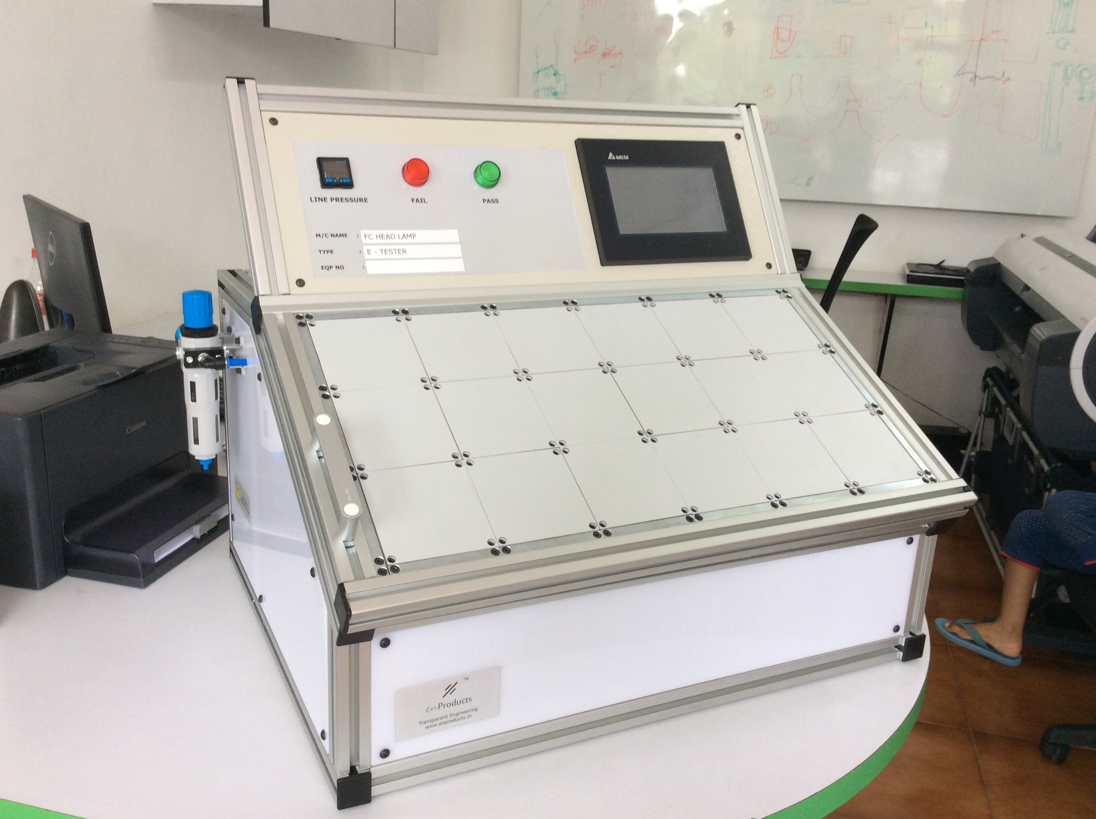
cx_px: 548
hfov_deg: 56.9
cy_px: 410
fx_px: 1012
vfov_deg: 44.1
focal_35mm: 32
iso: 40
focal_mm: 3.3
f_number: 2.4
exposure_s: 1/33
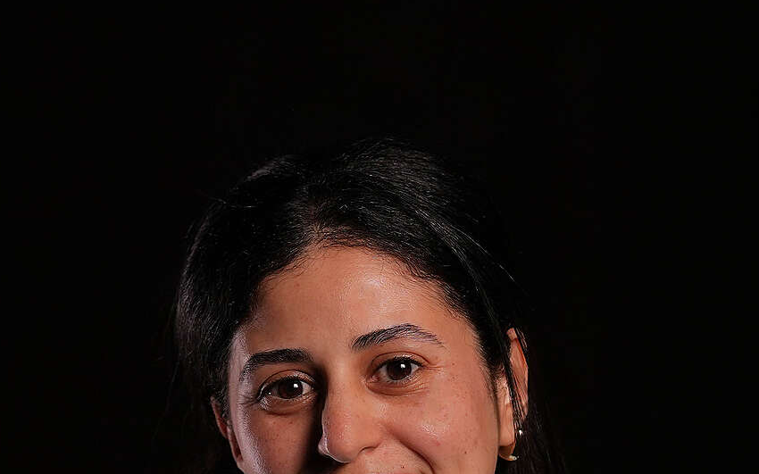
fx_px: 6453
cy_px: 599
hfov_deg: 6.7
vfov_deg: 4.2
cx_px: 394
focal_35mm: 312
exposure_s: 1/250
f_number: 2.2
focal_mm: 85
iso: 200
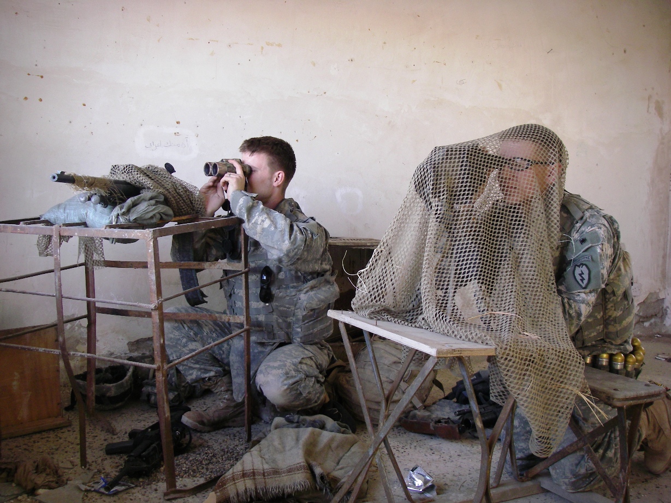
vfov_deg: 37.7
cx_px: 336
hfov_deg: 49.0
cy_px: 252
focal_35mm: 38
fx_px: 737
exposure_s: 1/50
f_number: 3.3
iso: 125
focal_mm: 6.3
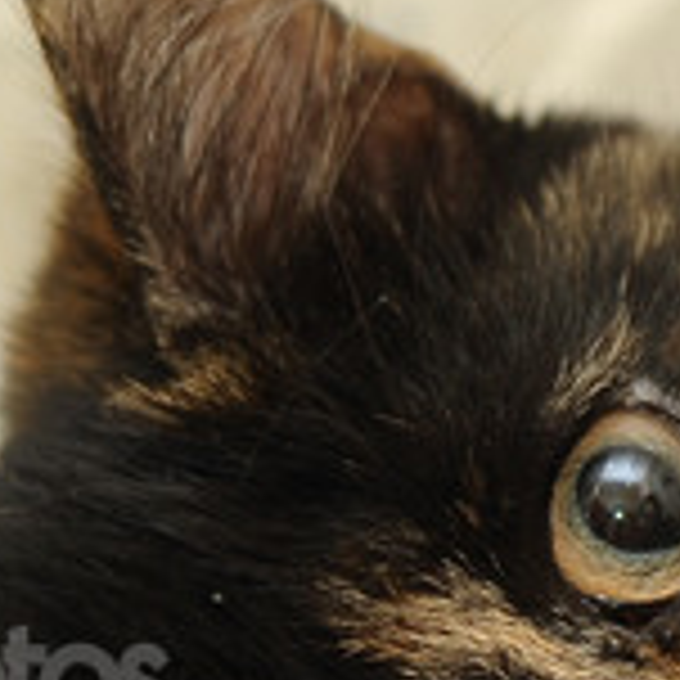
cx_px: 1371
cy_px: 682
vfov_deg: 1.9
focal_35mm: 919
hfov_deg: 1.9
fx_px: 20425
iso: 400
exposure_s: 1/200
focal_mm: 160
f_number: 8
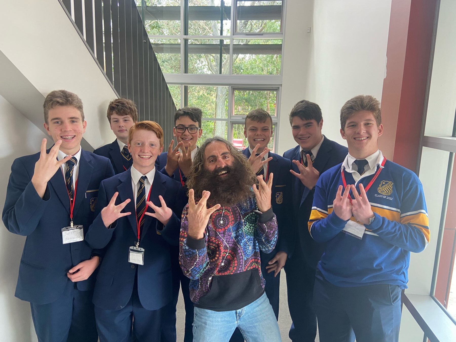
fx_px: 343
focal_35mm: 26
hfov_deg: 67.3
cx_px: 228
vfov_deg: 53.1
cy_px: 171
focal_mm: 4.25
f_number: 1.8
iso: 100
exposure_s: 1/50
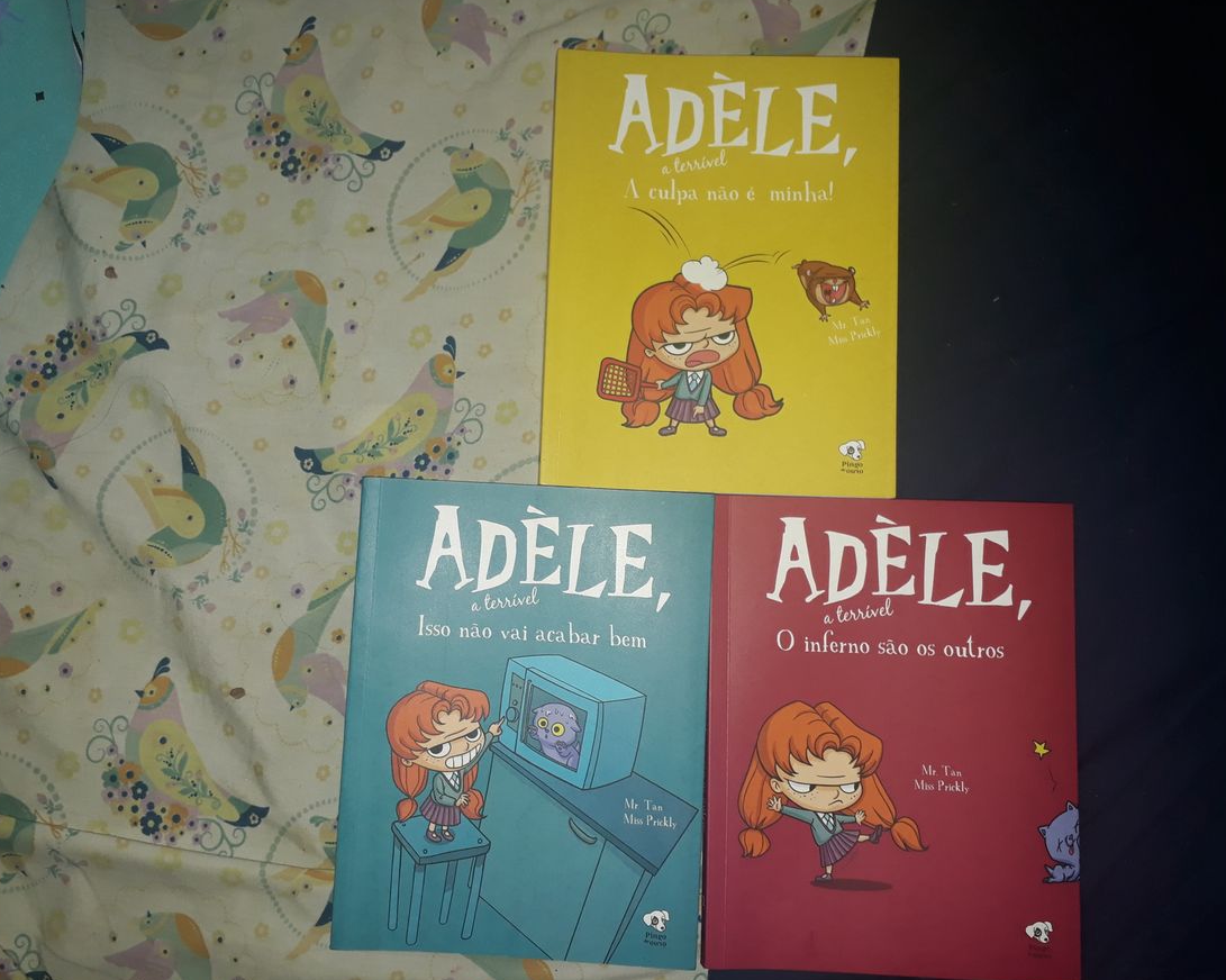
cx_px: 567
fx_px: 1052
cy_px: 493
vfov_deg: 50.0
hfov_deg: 60.4
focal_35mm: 29
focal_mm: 3.6
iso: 40
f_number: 1.9
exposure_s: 1/40
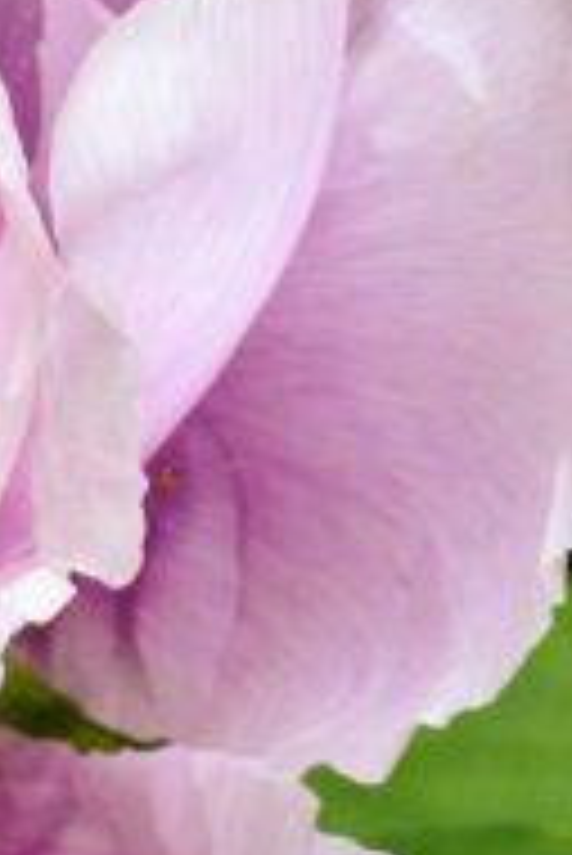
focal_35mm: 436
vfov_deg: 4.7
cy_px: 616
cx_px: -480
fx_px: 10372
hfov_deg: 3.1
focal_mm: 30
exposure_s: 1/100
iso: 200
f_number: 5.6
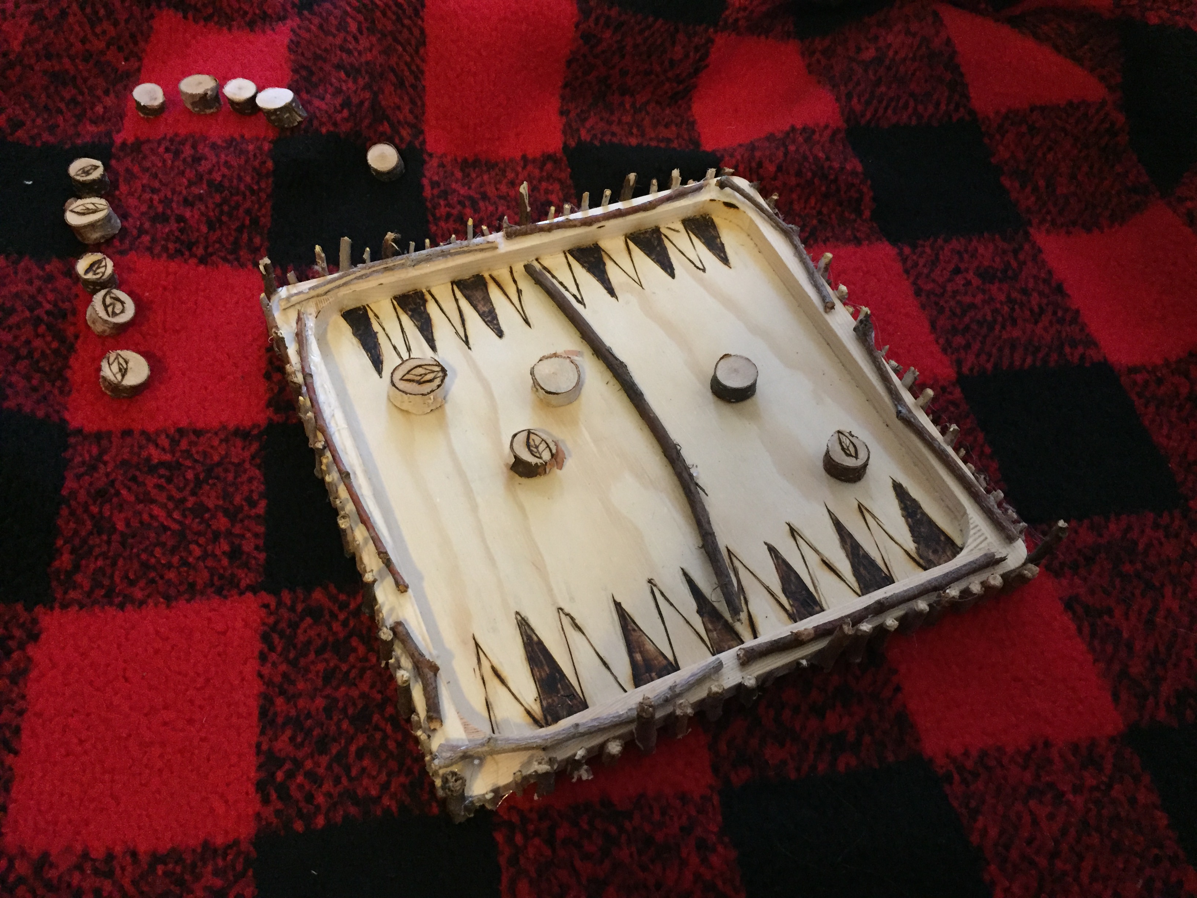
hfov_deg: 61.7
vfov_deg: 48.2
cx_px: 598
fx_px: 1003
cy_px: 449
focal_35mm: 29
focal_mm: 4.15
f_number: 2.2
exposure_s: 1/20
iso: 250
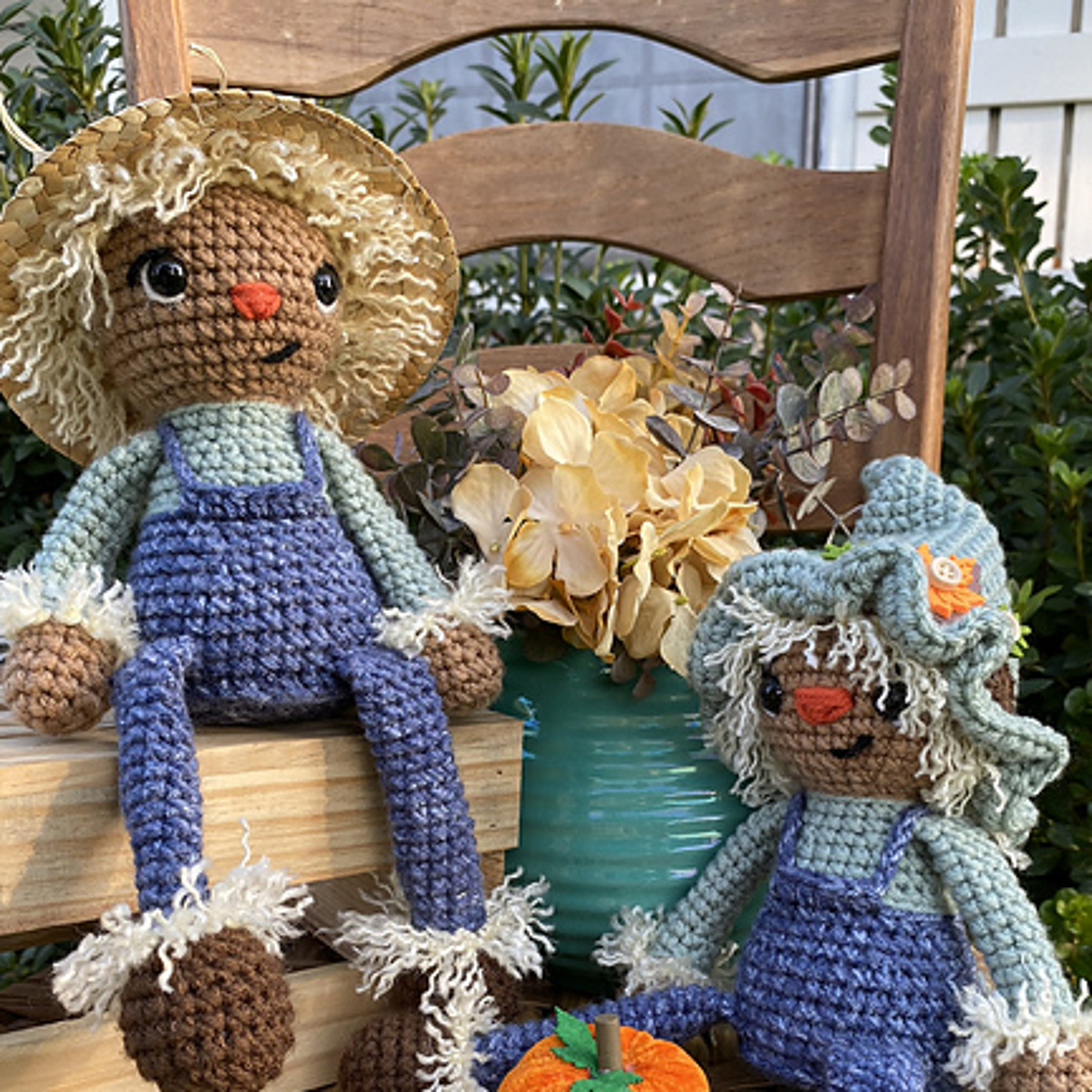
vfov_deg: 47.7
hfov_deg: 48.4
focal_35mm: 34
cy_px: 724
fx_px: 1213
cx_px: 562
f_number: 1.8
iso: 32
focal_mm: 4.25
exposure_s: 1/131
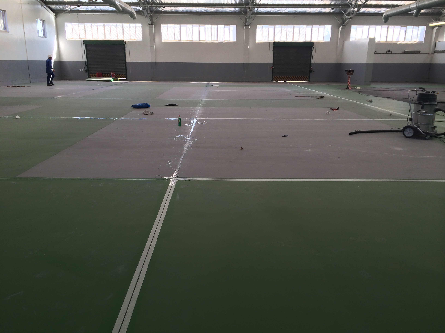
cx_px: 222
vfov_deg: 46.8
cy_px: 166
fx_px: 386
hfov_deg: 60.0
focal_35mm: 30
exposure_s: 1/120
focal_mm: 4.12
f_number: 2.2
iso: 50
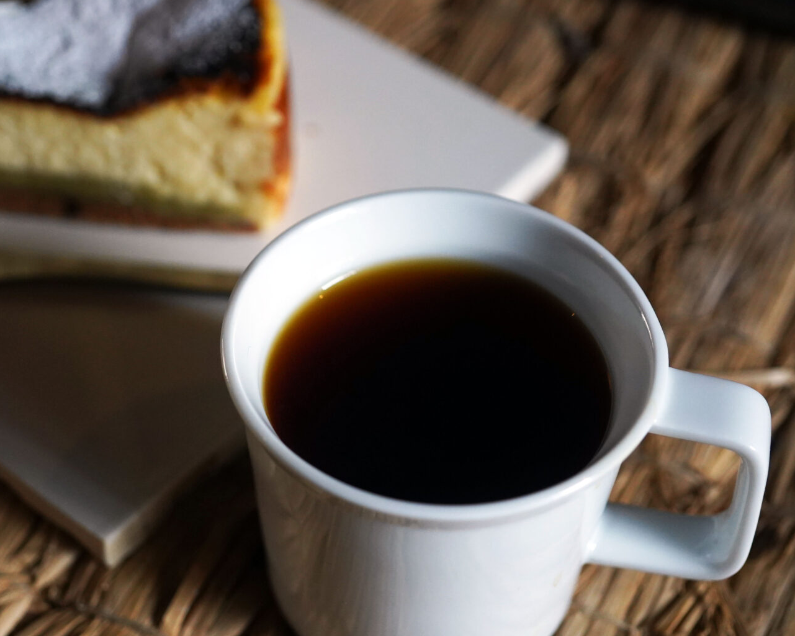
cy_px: 345
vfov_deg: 20.4
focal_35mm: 75
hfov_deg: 25.3
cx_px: 301
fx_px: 1765
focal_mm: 50
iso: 2500
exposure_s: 1/500
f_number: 3.5
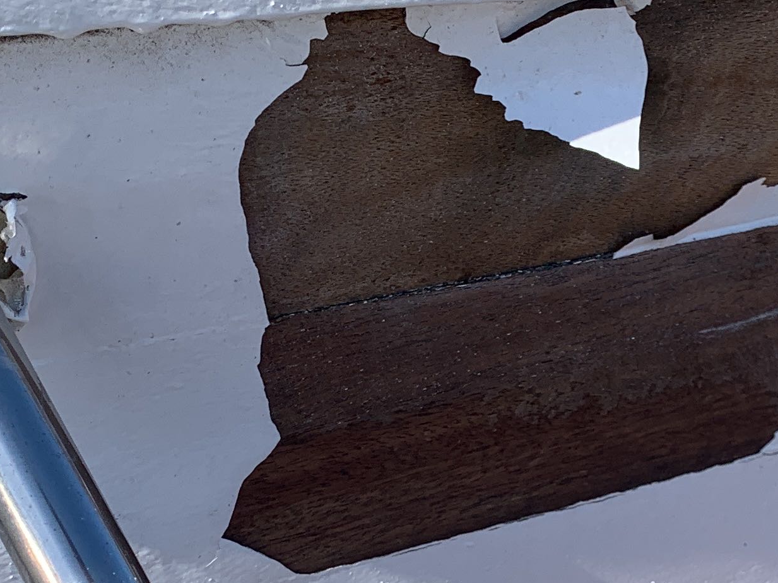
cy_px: 469
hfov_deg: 22.9
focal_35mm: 85
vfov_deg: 17.2
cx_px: 553
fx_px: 1911
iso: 25
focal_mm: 4.25
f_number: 1.8
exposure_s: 1/1427
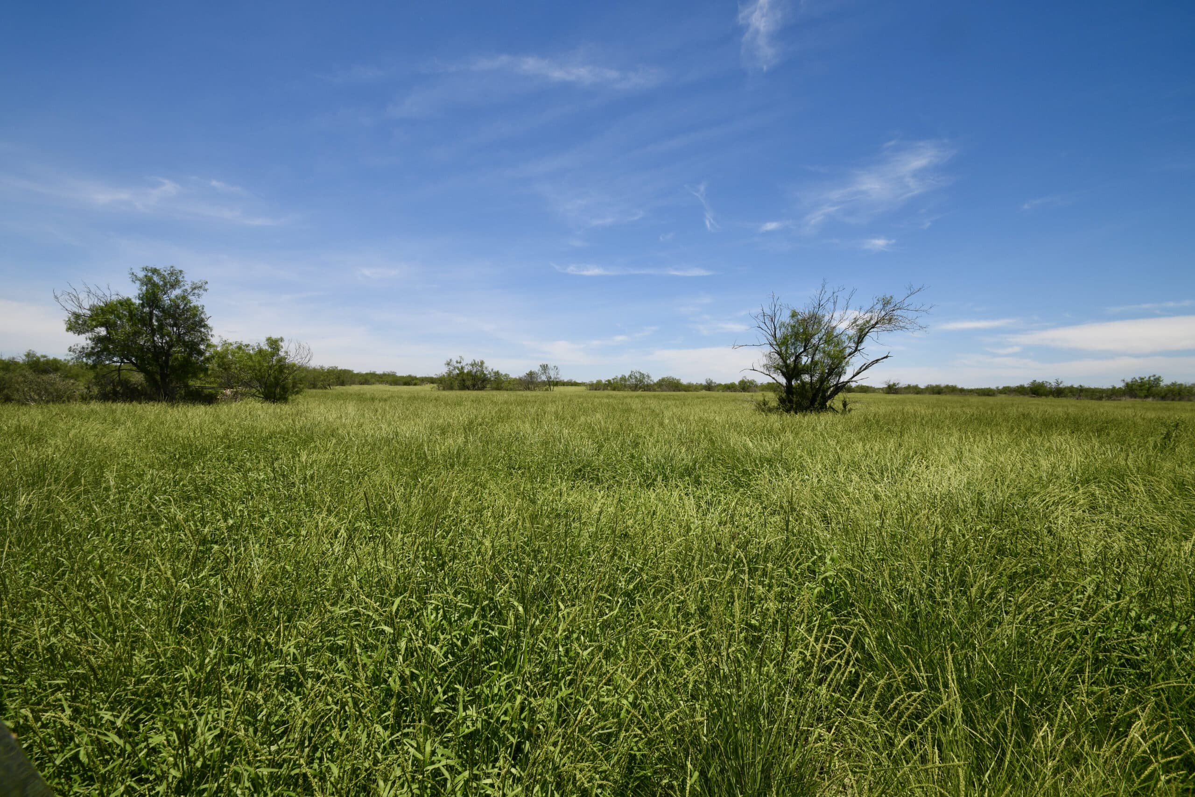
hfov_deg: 100.4
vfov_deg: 77.3
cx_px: 598
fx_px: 498
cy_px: 398
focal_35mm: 15
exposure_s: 1/160
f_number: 14
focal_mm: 10
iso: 100
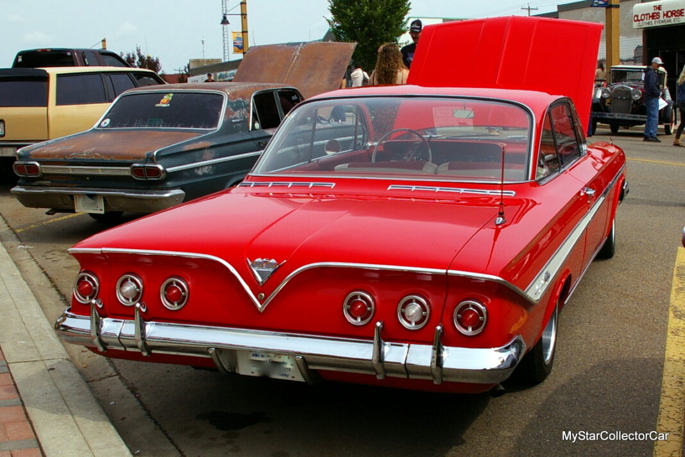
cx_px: 342
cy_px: 228
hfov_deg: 67.4
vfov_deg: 47.9
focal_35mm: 27
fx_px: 514
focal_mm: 18
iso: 200
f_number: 11
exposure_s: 1/250
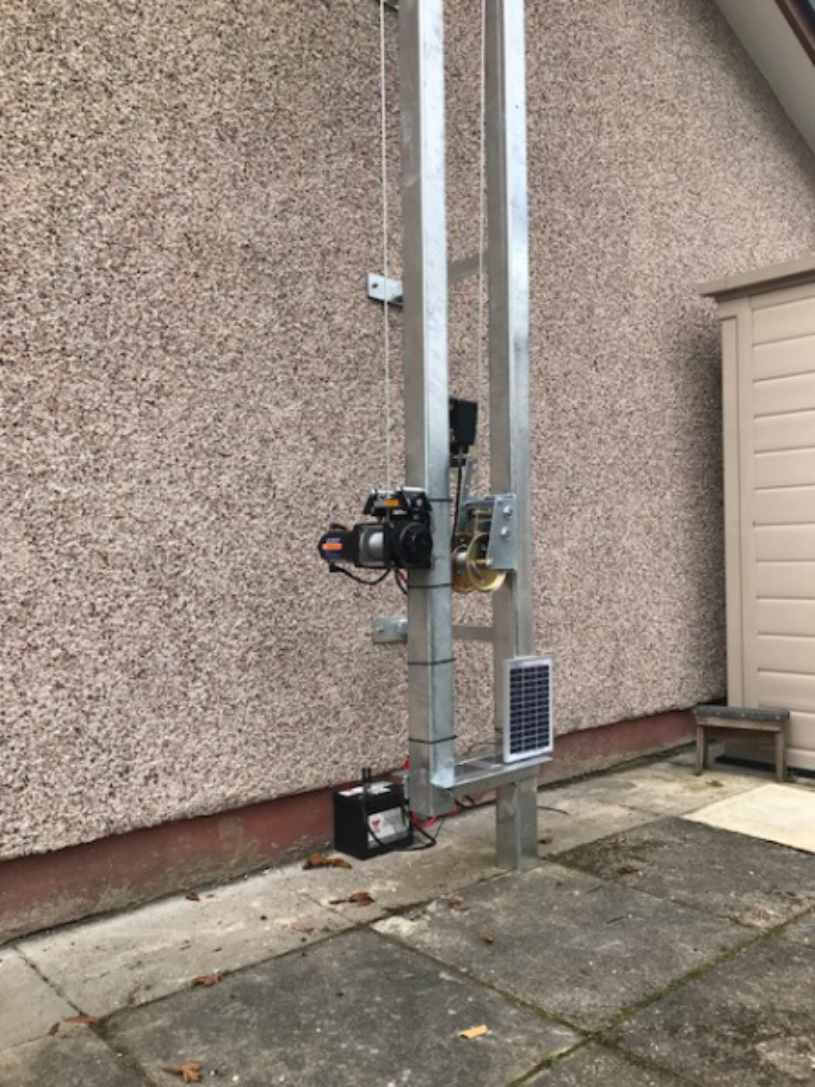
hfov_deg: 49.7
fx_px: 879
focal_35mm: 28
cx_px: 408
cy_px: 544
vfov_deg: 63.4
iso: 20
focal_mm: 3.99
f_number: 1.8
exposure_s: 1/535
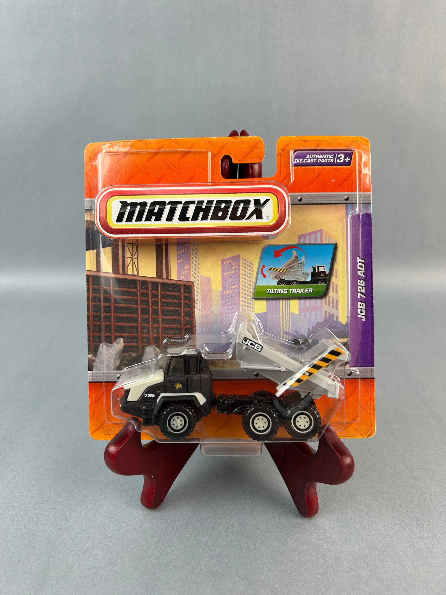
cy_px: 298
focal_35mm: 26
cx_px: 223
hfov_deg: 53.1
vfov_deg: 67.3
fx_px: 447
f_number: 1.5
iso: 50
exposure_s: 1/120
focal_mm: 5.7
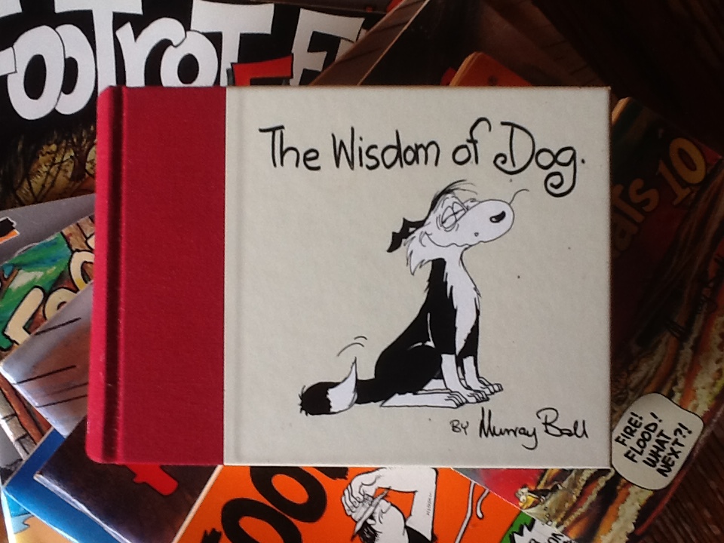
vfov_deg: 32.9
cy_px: 272
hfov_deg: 42.9
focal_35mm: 44
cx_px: 362
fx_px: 920
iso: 40
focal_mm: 2.03
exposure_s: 1/30
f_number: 2.4
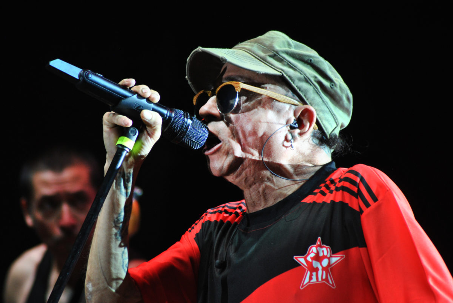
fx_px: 3779
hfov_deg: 6.9
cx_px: 226
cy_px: 152
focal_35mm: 300
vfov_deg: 4.6
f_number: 4.8
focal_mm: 200
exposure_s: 1/60
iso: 400
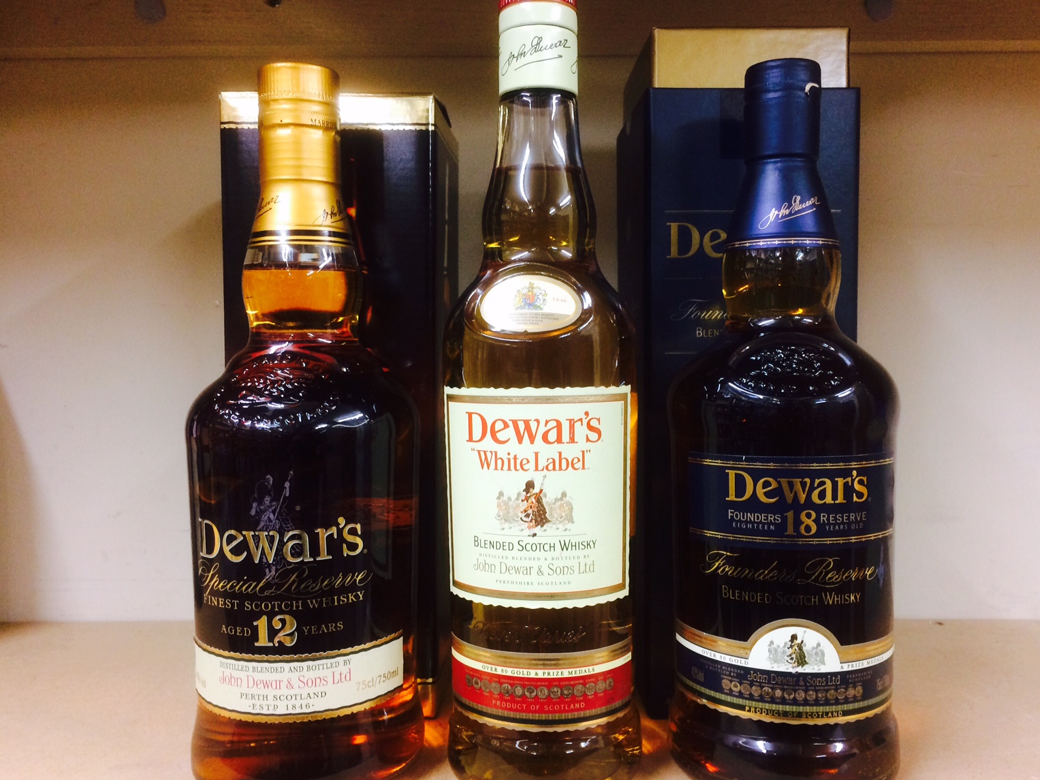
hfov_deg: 58.3
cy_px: 389
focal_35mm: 31
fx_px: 931
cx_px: 546
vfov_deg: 45.4
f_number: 2.2
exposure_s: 1/33
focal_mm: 4.15
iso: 200
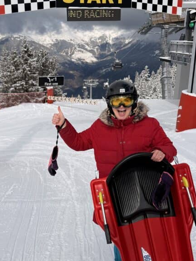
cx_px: 72
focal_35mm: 43
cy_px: 141
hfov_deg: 33.4
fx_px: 325
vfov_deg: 43.8
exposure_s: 1/14286
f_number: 1.78
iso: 80
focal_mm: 6.76
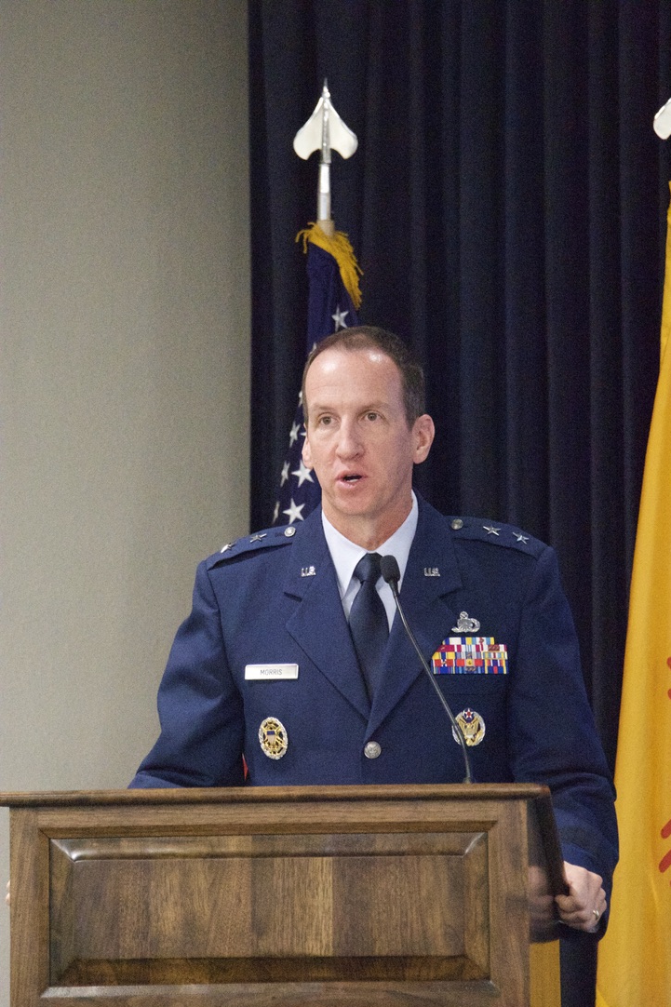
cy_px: 504
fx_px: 7579
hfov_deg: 5.1
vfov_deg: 7.6
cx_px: 336
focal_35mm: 271
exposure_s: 1/160
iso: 25600
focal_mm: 180
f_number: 5.6
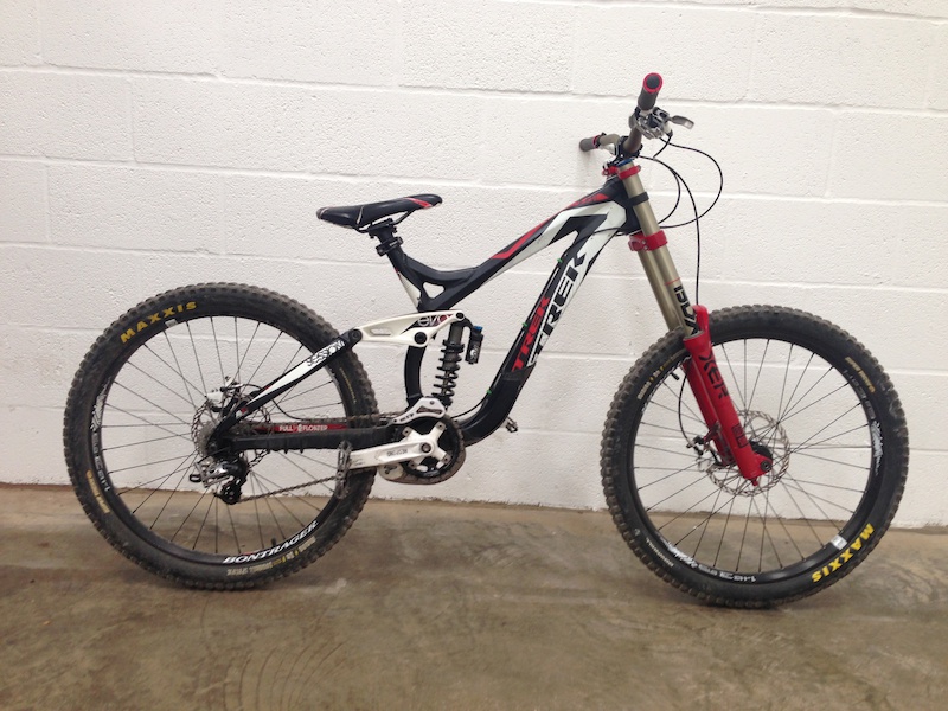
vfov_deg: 42.9
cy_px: 356
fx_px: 904
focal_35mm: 33
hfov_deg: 55.4
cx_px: 474
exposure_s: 1/24
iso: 64
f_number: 2.4
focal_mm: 4.12
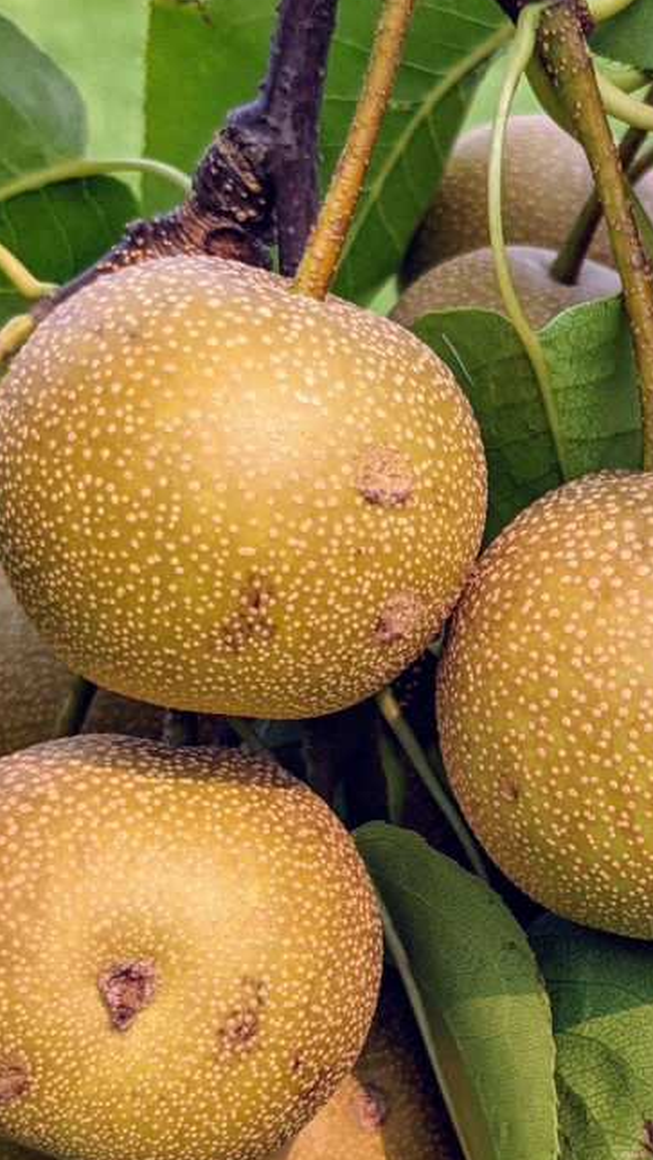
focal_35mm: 70
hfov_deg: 16.8
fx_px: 2154
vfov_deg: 30.0
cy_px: 719
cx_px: 673
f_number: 1.73
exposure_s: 1/1170
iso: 57
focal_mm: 4.38
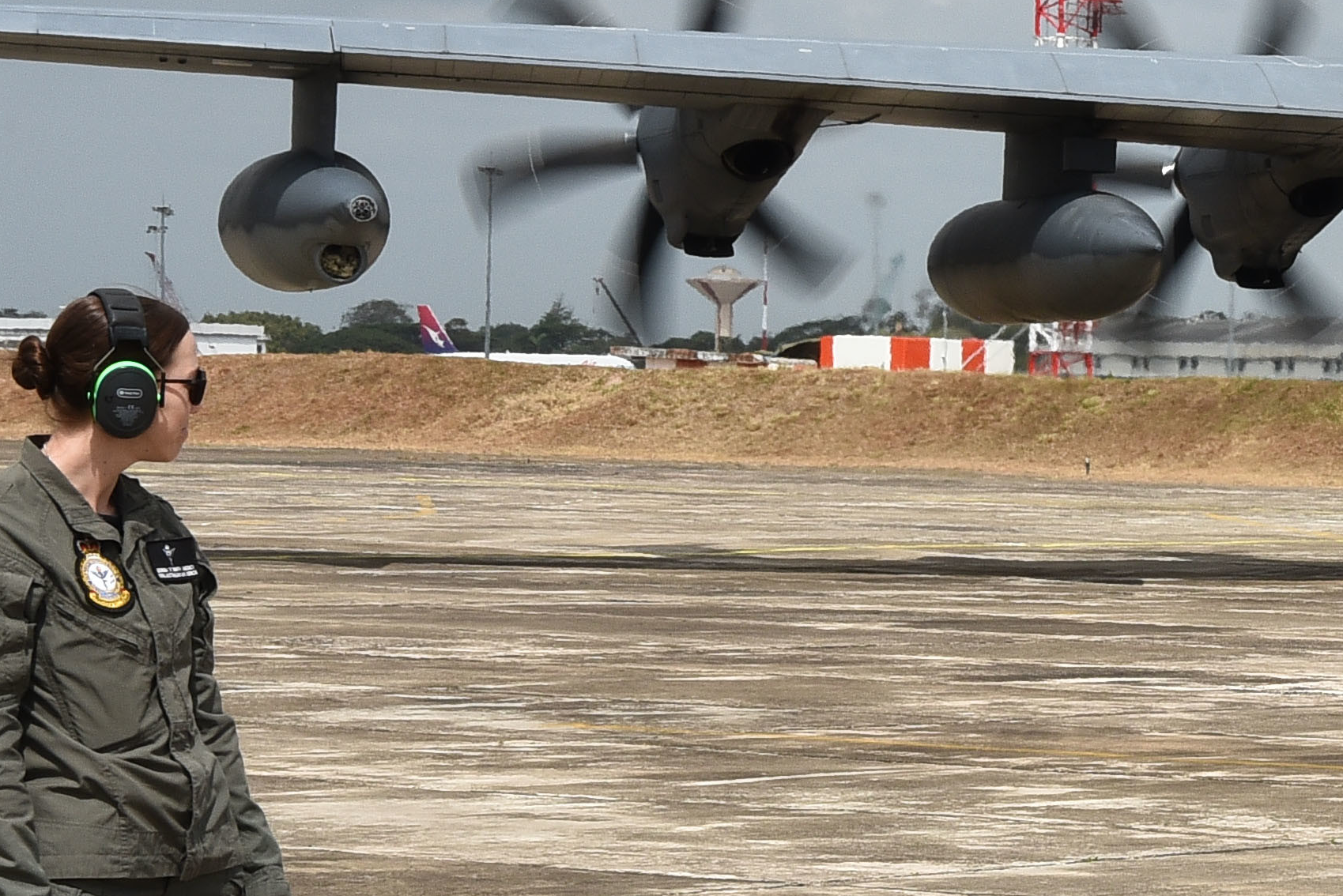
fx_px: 6344
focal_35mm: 170
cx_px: 1914
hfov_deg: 11.6
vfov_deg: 8.1
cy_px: 698
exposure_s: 1/250
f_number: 22
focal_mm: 48
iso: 400
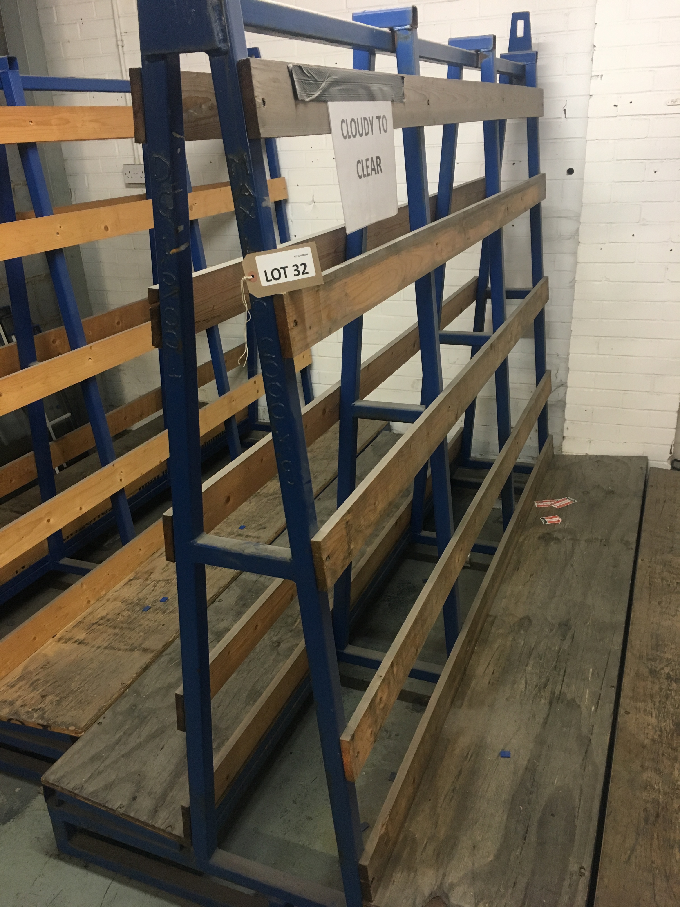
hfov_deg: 48.2
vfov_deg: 61.7
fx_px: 760
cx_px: 340
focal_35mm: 29
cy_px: 454
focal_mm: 4.15
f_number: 2.2
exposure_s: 1/33
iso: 160
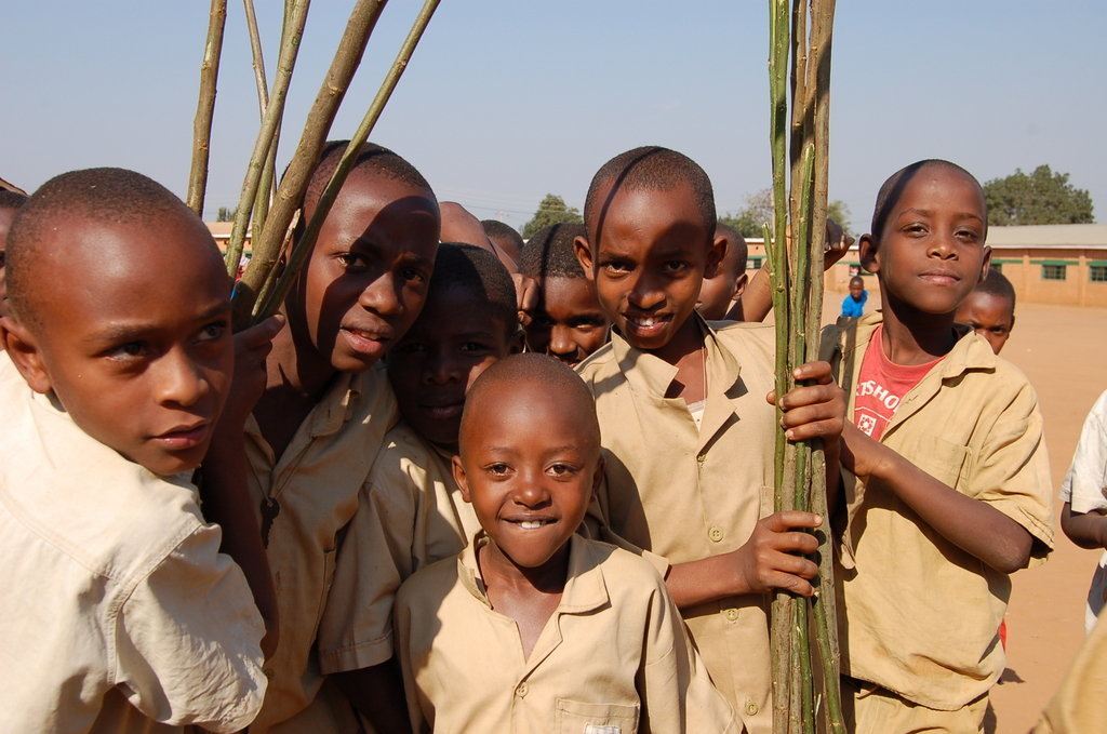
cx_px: 554
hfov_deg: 49.6
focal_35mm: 39
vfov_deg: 34.1
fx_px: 1197
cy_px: 367
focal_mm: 26
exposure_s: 1/320
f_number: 9
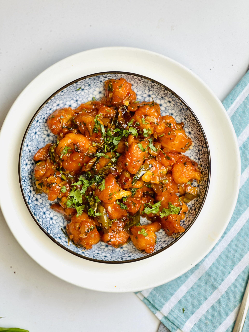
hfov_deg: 19.1
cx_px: 124
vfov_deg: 25.3
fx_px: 739
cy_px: 166
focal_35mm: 77
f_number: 2.8
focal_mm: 9
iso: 200
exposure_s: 1/40
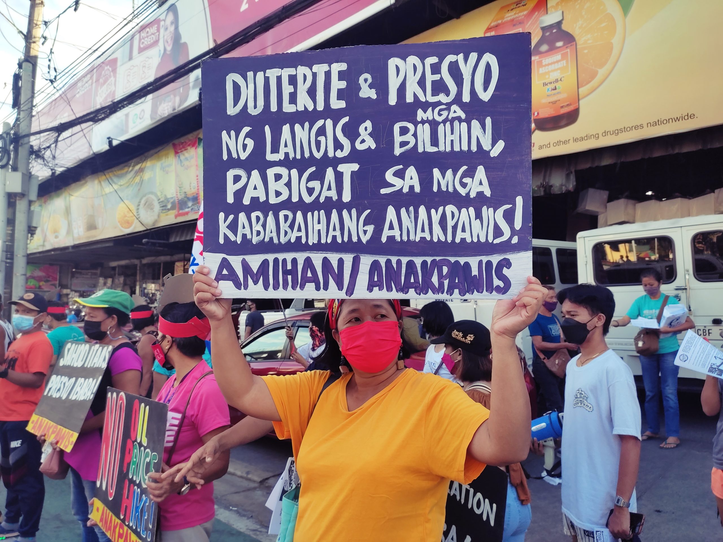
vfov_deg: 53.1
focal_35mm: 26
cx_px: 362
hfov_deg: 67.3
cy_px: 271
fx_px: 543
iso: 100
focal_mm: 4.74
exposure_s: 1/274
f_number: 1.79
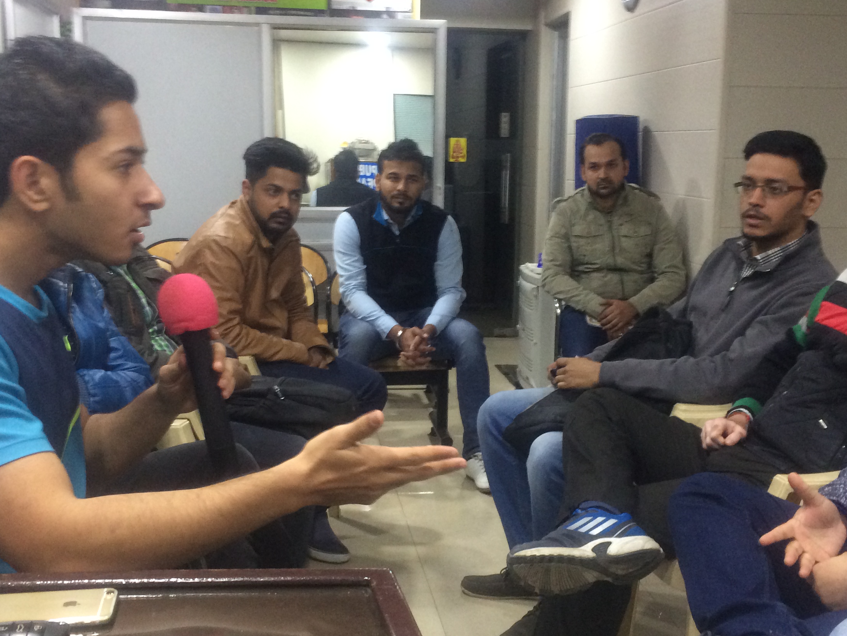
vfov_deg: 33.6
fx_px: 1052
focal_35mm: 43
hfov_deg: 43.8
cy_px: 351
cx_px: 411
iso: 250
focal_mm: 4.15
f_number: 2.2
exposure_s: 1/33
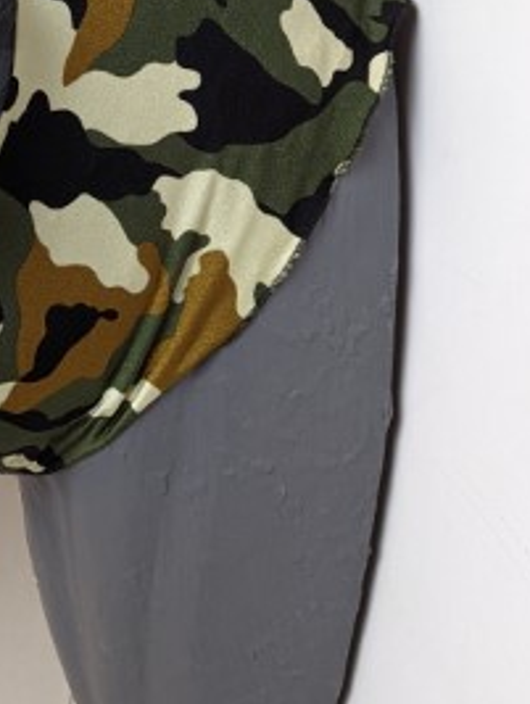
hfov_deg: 19.3
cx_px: -211
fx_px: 1405
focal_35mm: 69
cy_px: 158
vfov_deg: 27.7
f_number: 1.85
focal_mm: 6.81
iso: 359
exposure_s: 1/100
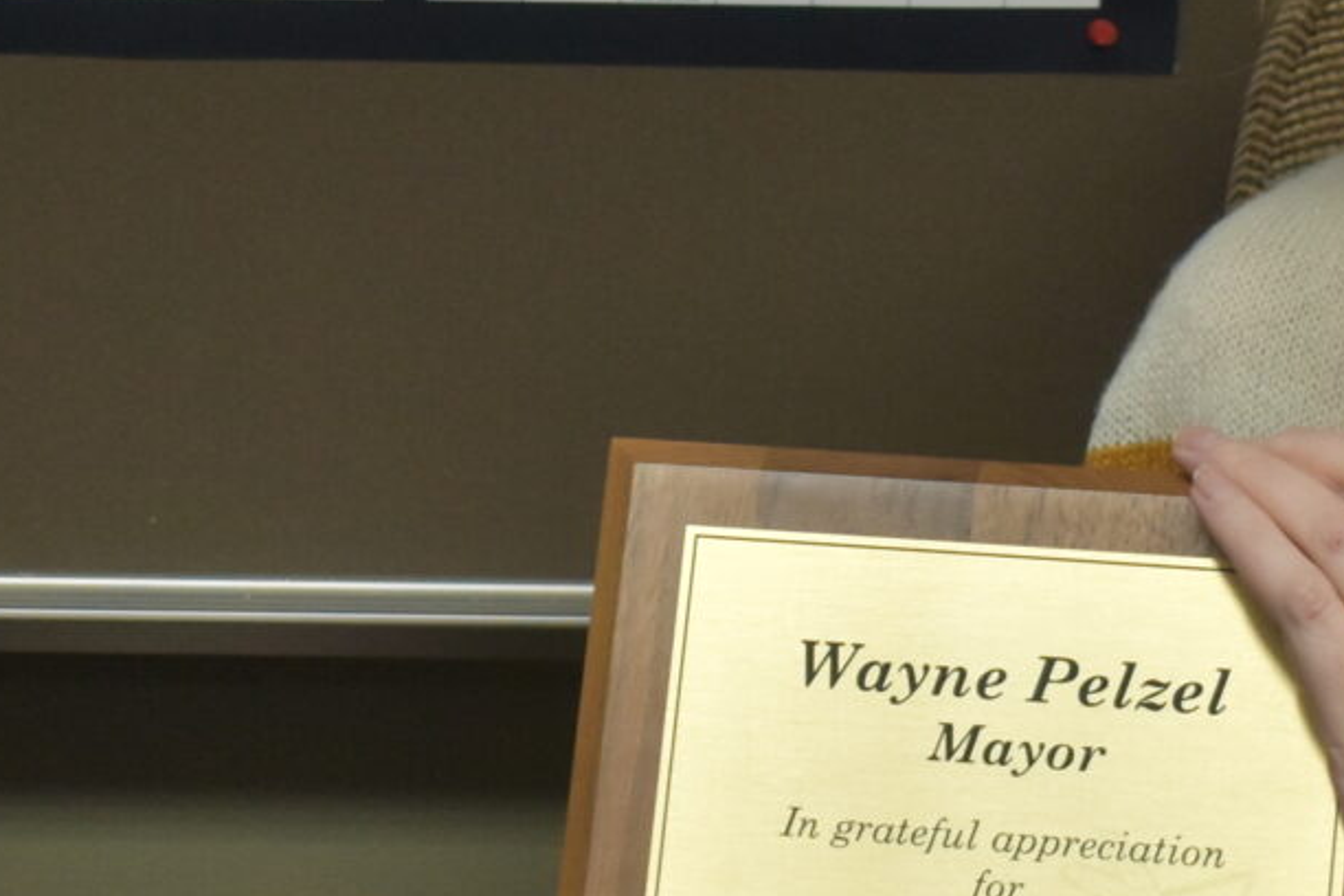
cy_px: 561
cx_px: 356
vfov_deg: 7.5
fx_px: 6798
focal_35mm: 182
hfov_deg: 11.3
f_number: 4.2
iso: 800
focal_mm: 29
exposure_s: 1/160
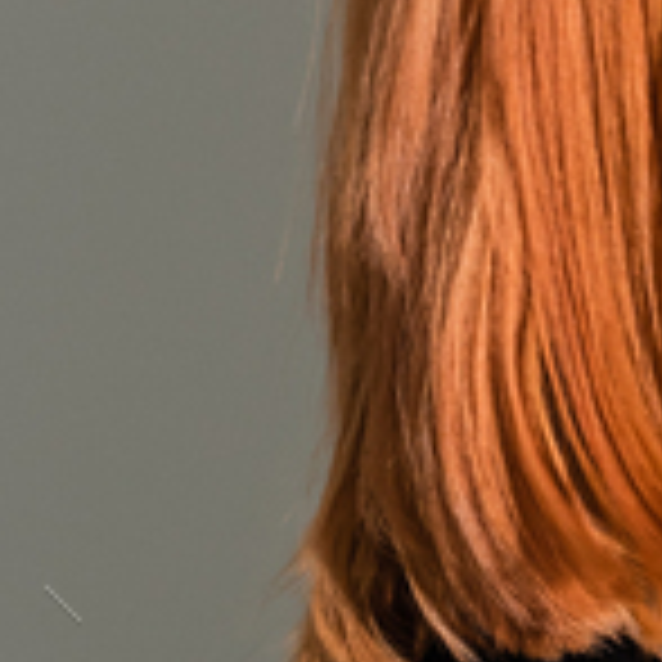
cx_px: 1076
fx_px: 5517
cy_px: 928
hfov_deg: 6.7
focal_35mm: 255
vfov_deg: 6.8
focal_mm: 50
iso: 200
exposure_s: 1/160
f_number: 3.5
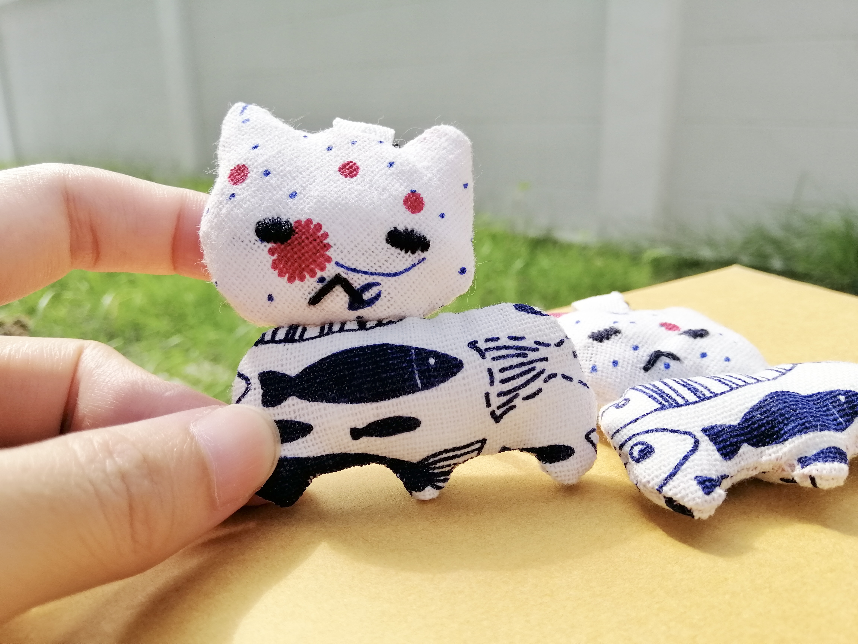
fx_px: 644
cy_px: 322
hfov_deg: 67.3
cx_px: 429
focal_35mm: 26
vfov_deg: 53.1
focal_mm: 3.81
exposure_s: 1/391
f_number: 2.2
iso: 50
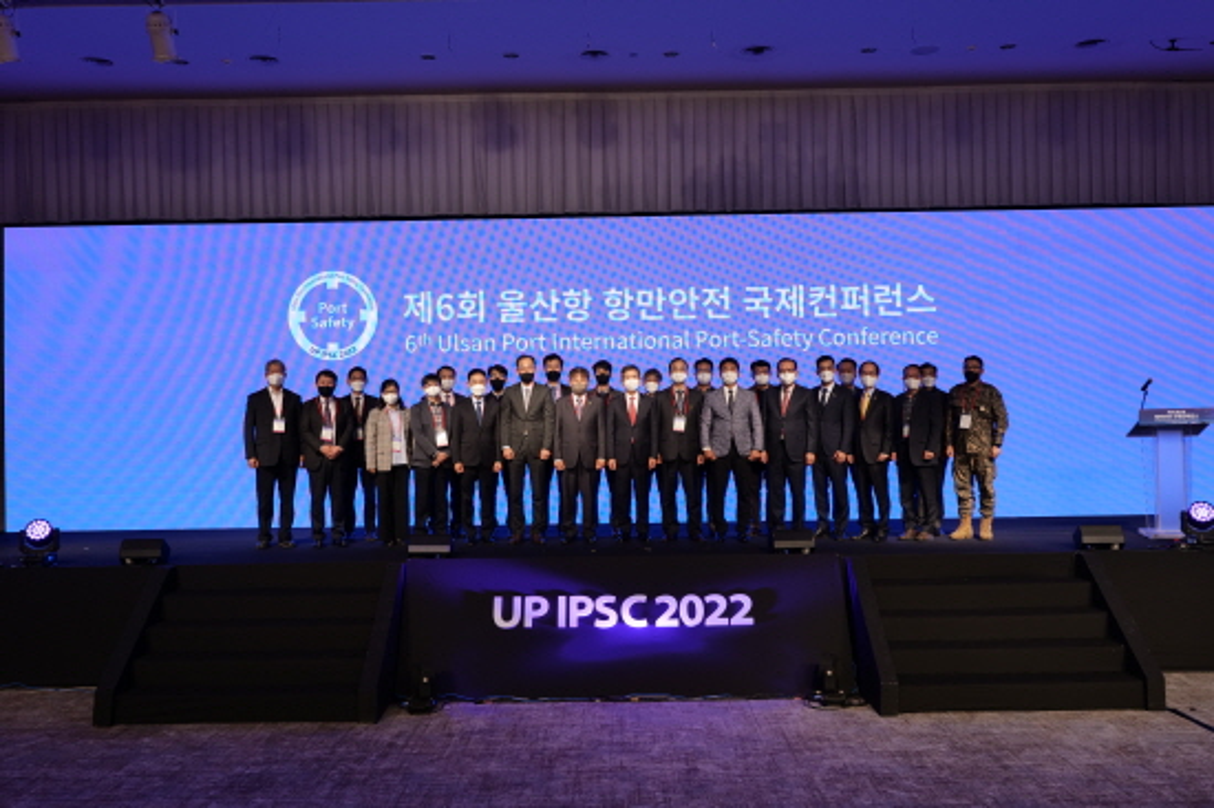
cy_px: 404
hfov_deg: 54.5
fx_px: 1180
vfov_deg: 37.8
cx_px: 607
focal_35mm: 35
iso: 250
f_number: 5
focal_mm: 35
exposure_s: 1/80
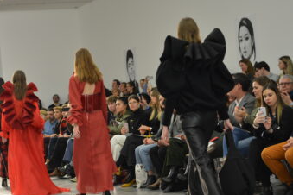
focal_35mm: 100
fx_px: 814
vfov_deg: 13.7
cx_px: 99
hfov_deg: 20.3
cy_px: 101
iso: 800
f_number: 2.5
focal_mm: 50
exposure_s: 1/250
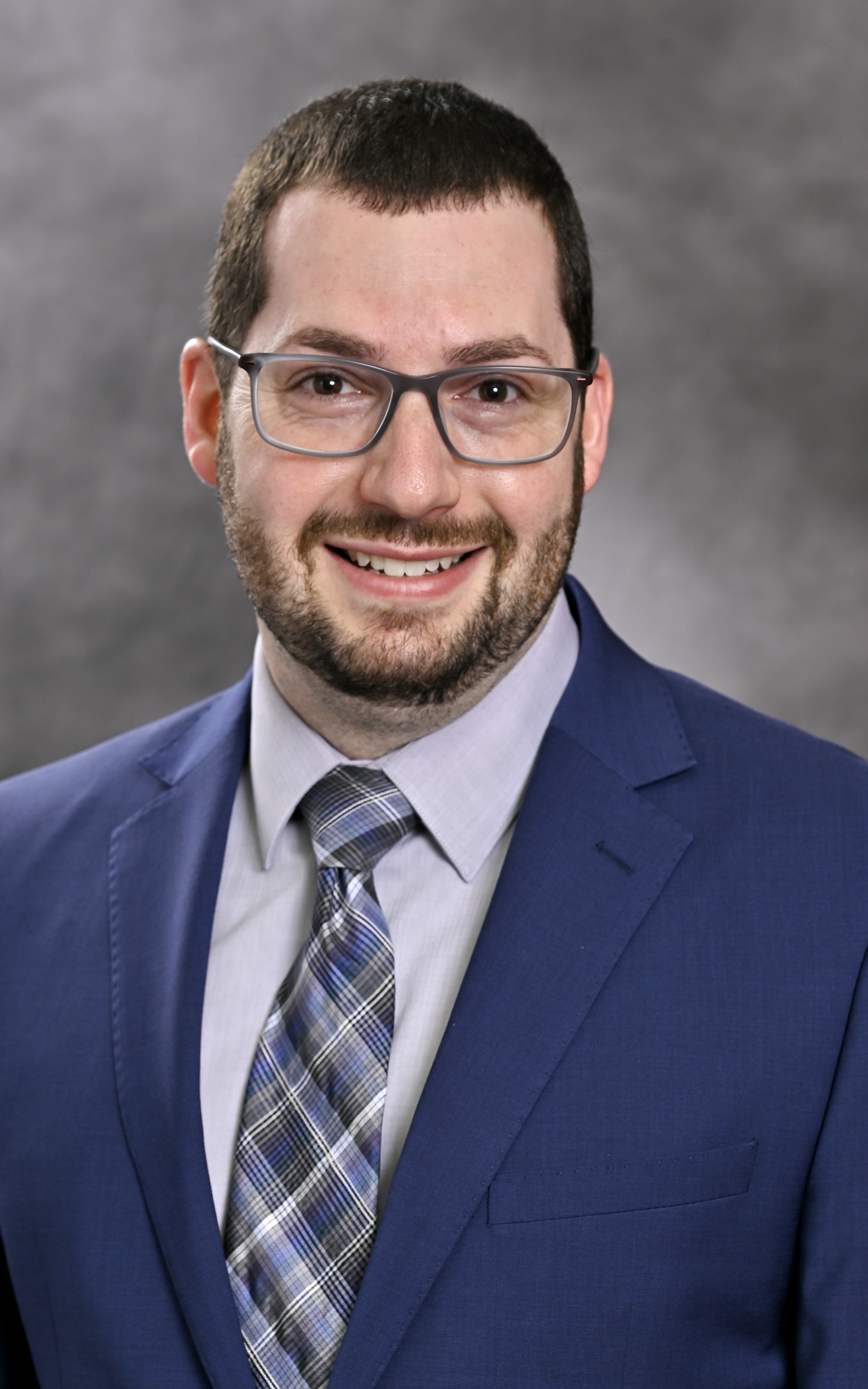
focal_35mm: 122
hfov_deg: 10.7
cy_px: 747
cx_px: 404
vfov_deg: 17.1
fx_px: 4617
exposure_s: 1/125
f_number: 7.1
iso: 125
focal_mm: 105
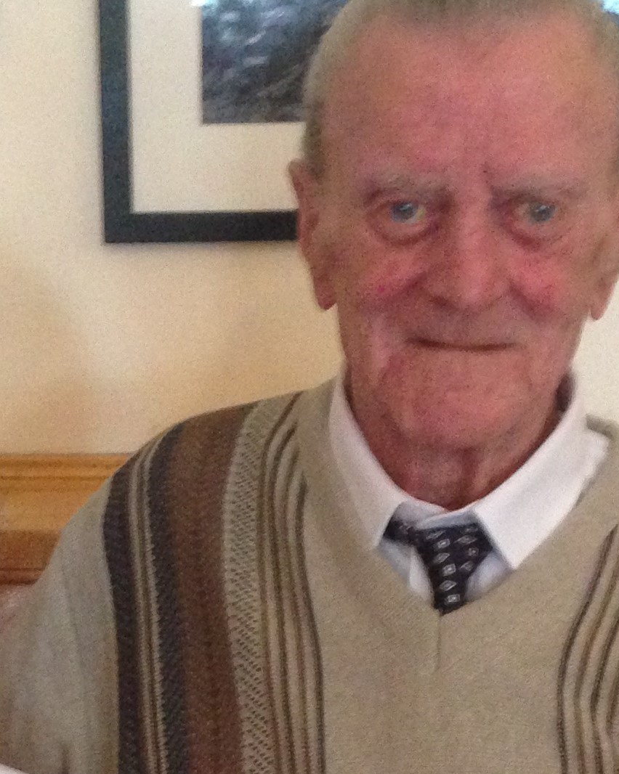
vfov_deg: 39.5
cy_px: 354
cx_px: 530
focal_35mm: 47
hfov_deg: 30.9
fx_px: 1077
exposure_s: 1/17
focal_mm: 4.12
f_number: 2.4
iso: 400
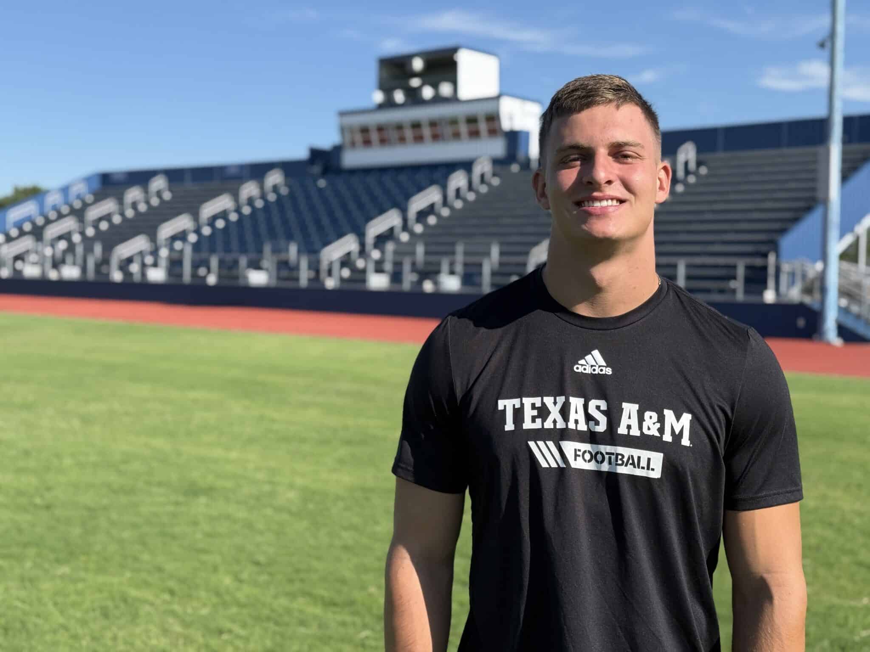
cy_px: 326
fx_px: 1206
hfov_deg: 39.7
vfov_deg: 30.3
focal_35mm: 48
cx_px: 435
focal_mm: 6.76
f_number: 1.78
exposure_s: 1/4329
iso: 64
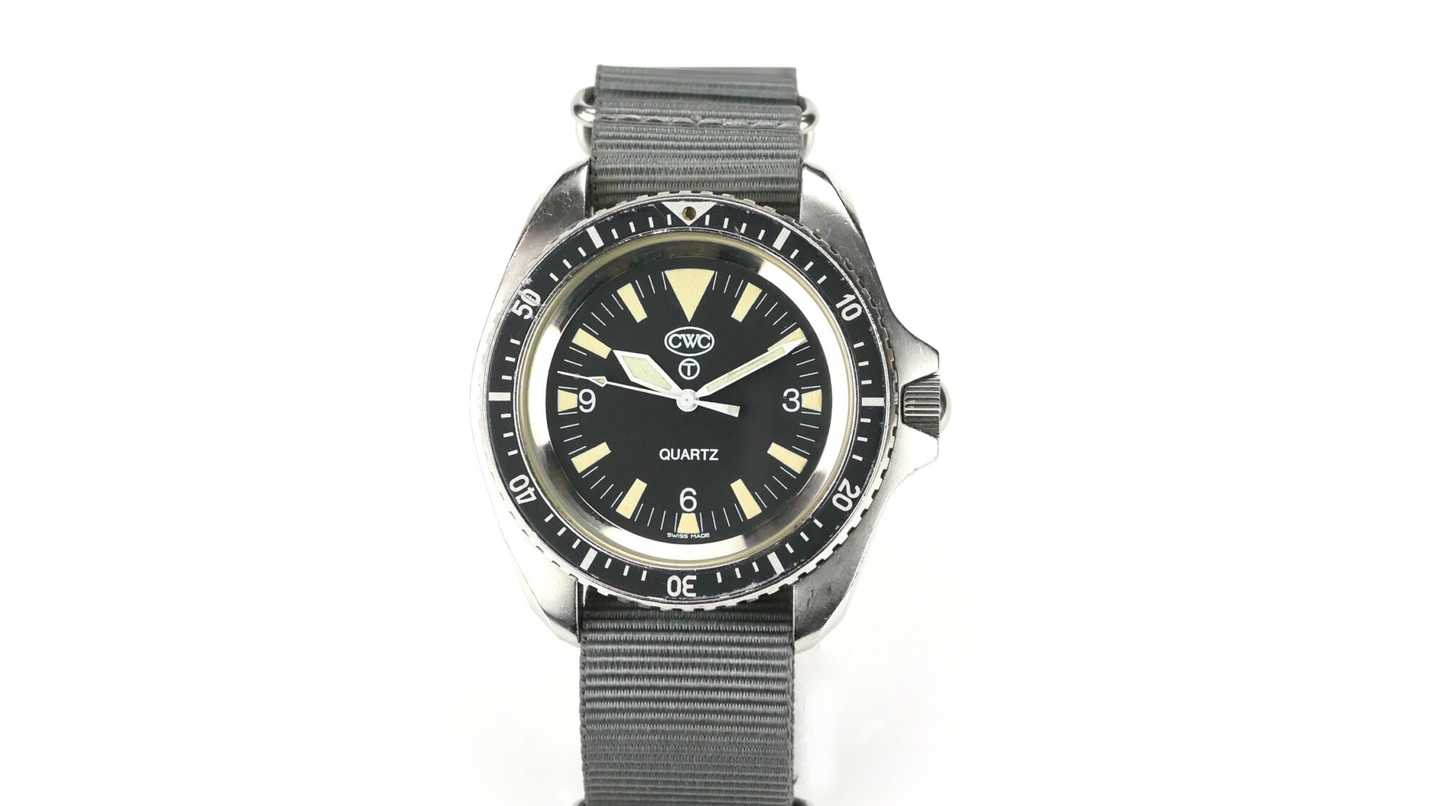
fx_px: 2546
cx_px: 713
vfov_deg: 18.0
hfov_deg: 31.4
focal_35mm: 67
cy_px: 430
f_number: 5
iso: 800
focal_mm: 30
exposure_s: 1/400
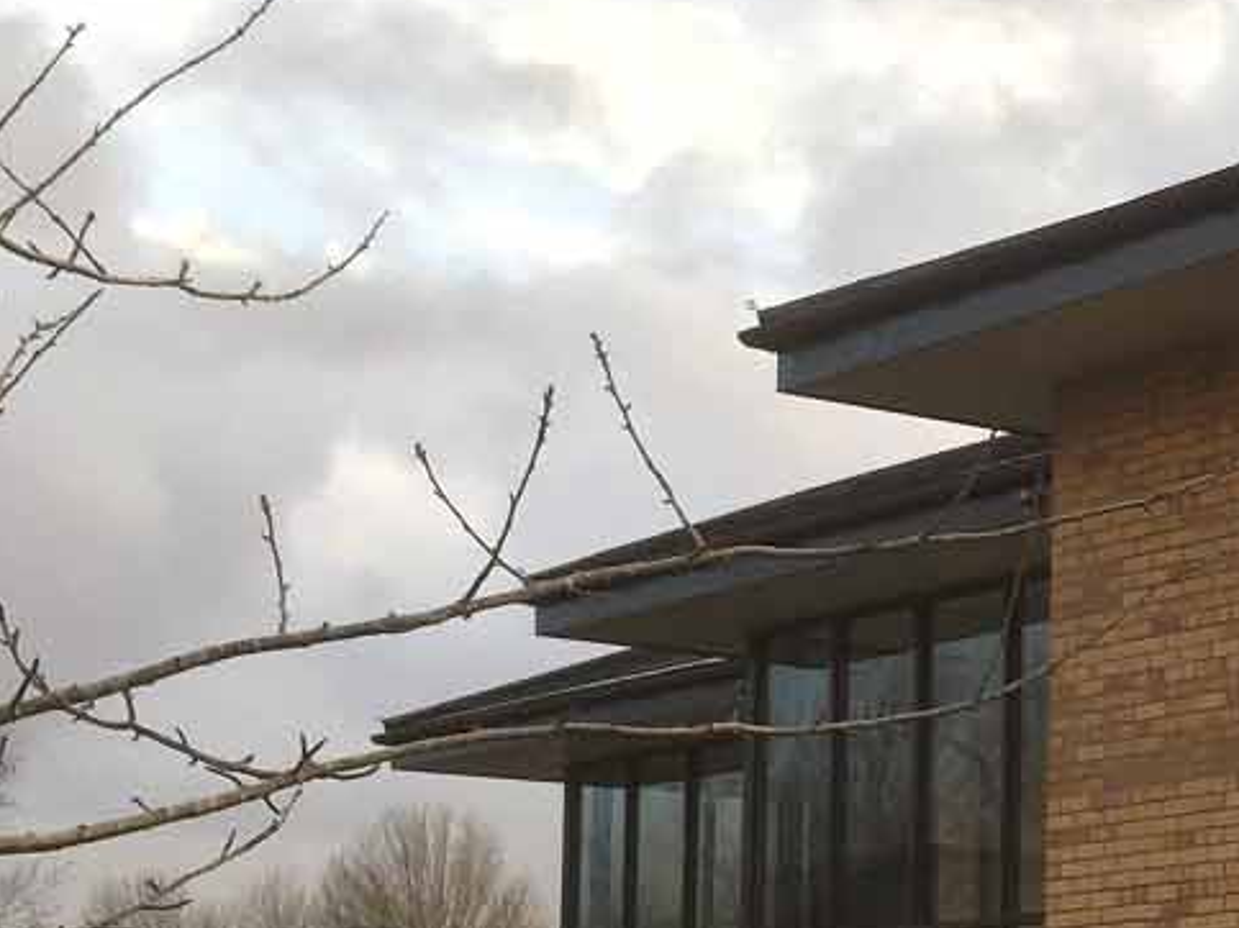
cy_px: 874
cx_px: 1883
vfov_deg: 14.9
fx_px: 3507
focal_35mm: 98
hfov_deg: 17.8
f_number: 2.2
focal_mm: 4.15
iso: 32
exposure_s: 1/123
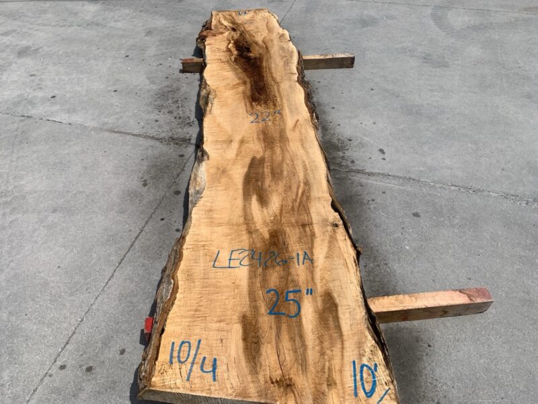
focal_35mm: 26
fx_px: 404
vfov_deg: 53.1
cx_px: 269
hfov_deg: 67.3
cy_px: 202
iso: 25
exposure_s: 1/4098
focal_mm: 4.25
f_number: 1.8
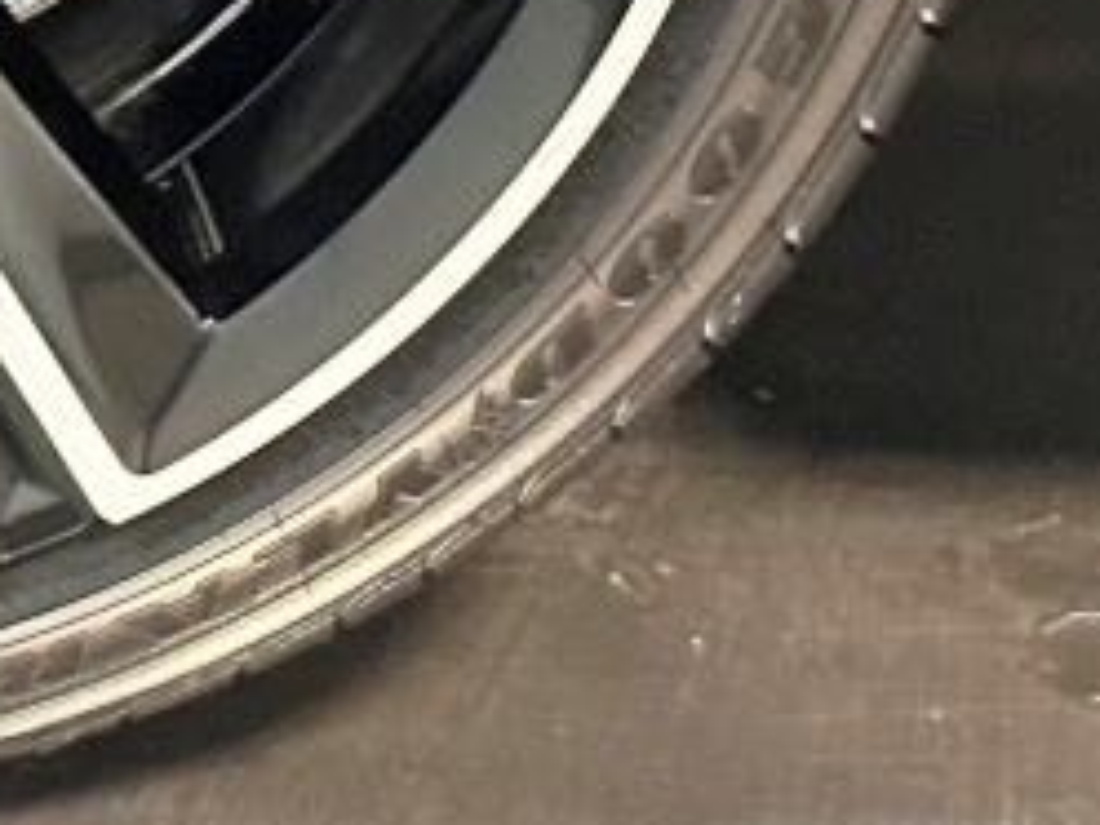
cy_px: -563
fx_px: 6292
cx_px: -608
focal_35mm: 198
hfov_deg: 9.7
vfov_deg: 7.3
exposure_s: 1/24
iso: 640
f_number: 1.78
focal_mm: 6.86
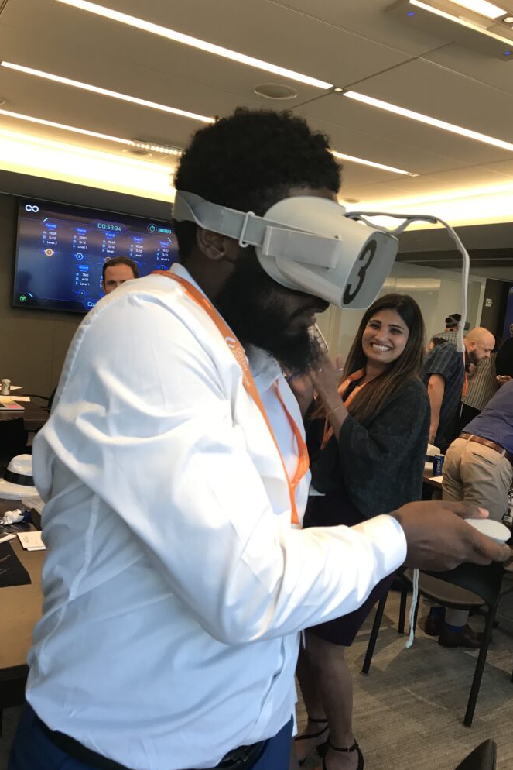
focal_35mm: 30
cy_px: 396
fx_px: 641
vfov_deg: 61.9
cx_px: 255
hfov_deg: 43.6
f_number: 1.8
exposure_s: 1/30
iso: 32
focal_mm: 3.99
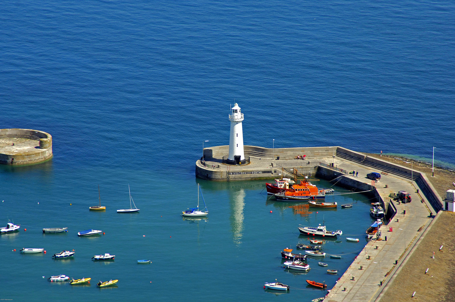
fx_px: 2272
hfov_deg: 11.4
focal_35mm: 180
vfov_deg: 7.6
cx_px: 228
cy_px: 151
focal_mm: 120
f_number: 7.1
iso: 400
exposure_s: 1/1000
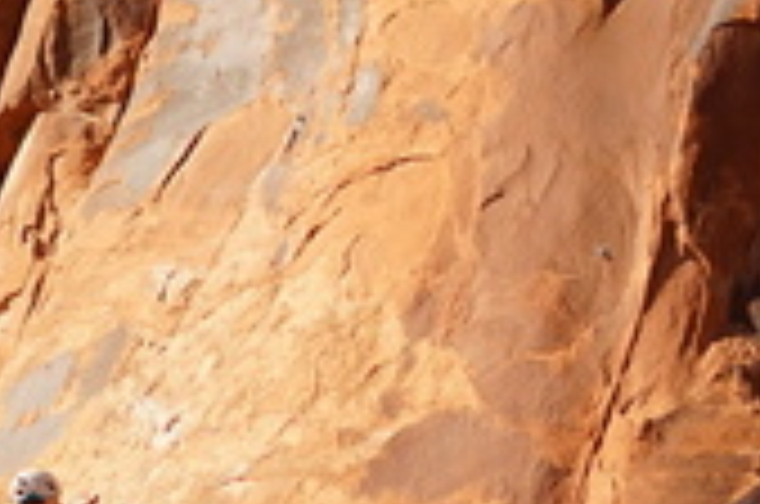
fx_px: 3751
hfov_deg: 11.4
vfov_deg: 7.5
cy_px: 886
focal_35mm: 178
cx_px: -45
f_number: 1.8
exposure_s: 1/2500
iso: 100
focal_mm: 50
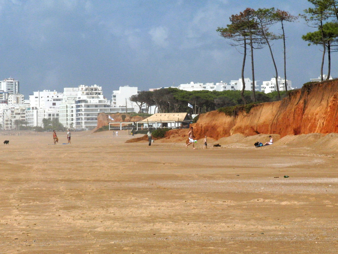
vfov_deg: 8.2
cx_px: 169
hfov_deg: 10.9
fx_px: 1777
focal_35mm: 182
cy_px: 127
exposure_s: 1/2500
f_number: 9.5
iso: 400
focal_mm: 36.9
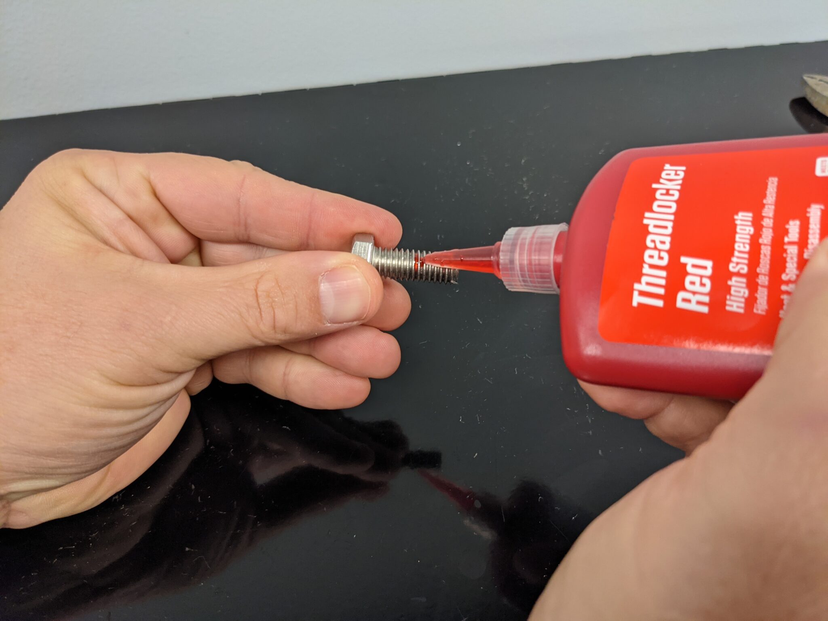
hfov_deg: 65.3
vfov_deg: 51.4
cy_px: 310
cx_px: 414
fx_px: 646
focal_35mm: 27
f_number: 1.73
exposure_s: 1/24
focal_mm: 4.38
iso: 94
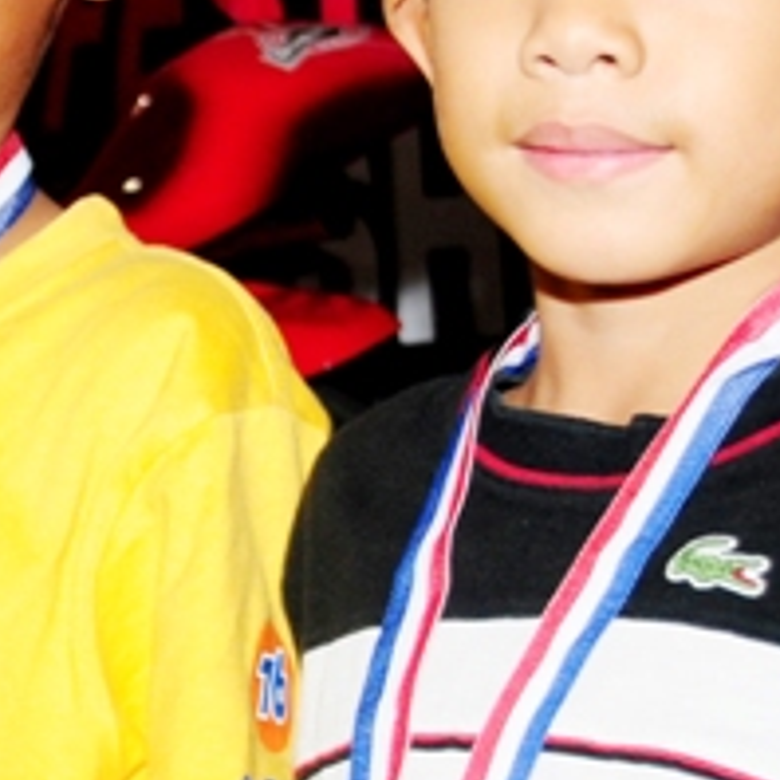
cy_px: 256
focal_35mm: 145
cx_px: -205
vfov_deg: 12.0
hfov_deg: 11.7
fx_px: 3696
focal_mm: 22
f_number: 4
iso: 400
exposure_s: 1/60
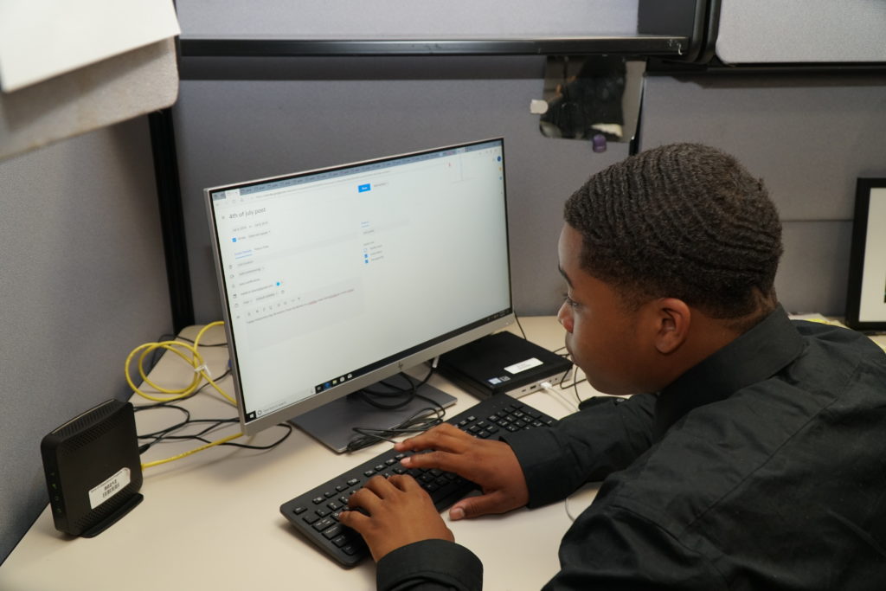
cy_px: 296
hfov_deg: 61.9
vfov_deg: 43.6
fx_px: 738
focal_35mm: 30
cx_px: 443
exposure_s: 1/125
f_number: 4
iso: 800
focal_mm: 20
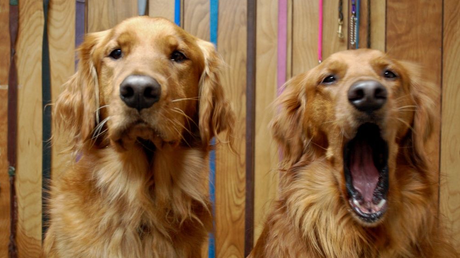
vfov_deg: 29.0
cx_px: 230
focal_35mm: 41
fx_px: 500
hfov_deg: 49.4
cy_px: 121
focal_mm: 26
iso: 800
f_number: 4.5
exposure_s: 1/13
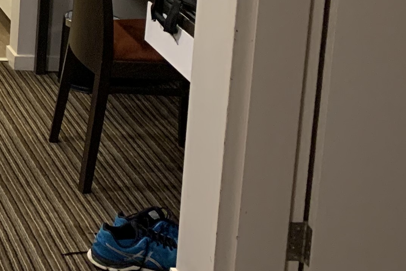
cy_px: -140
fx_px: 1150
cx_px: -347
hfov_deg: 16.4
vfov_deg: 12.7
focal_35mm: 102
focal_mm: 4.25
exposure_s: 1/60
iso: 250
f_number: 1.8
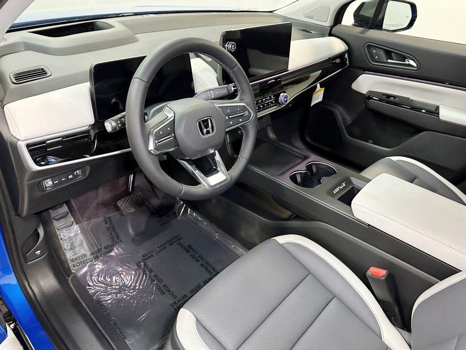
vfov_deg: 56.8
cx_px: 233
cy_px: 175
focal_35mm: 24
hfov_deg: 71.6
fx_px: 323
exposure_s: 1/40
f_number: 1.78
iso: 1000
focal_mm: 6.86
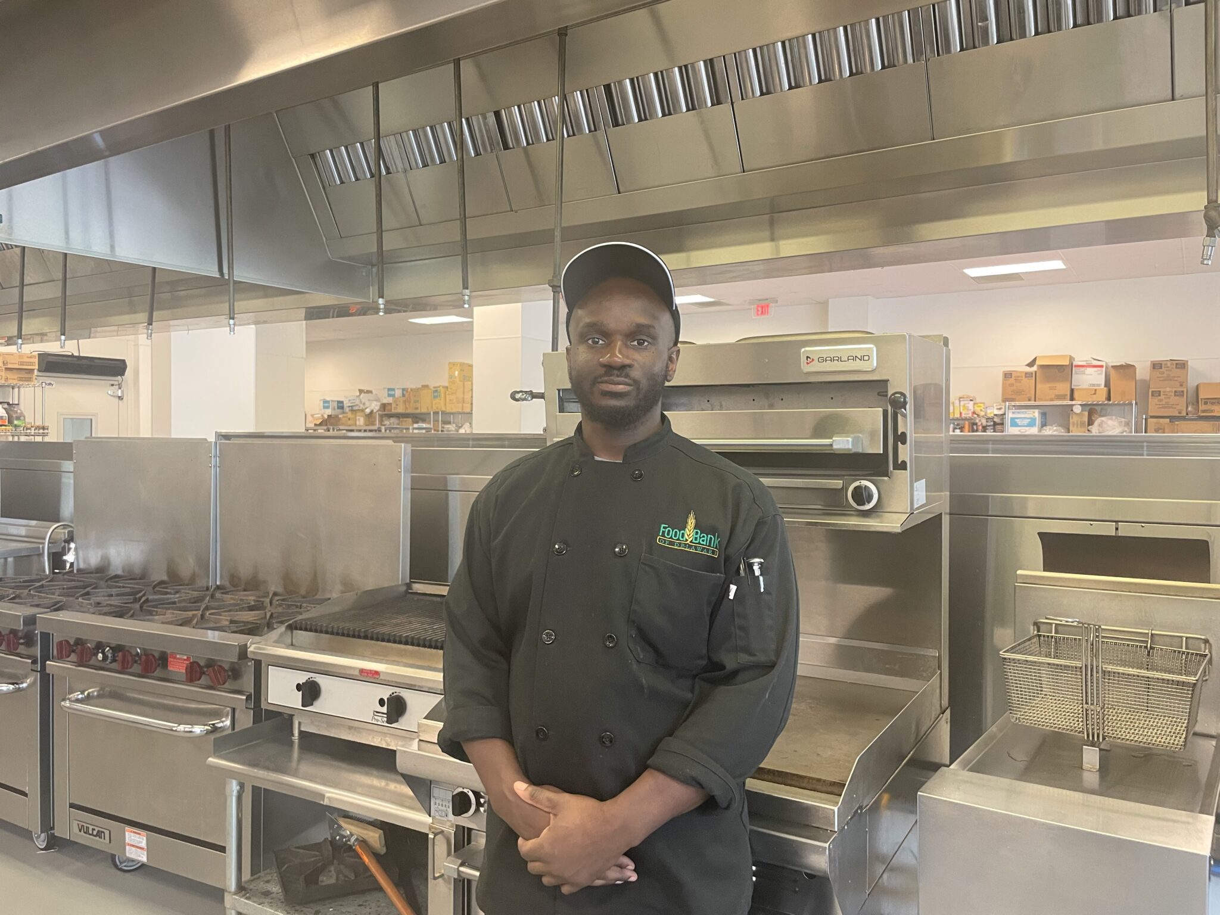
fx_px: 916
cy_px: 458
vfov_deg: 53.1
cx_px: 610
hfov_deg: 67.3
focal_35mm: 26
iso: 125
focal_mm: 4.2
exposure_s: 1/75
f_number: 1.6
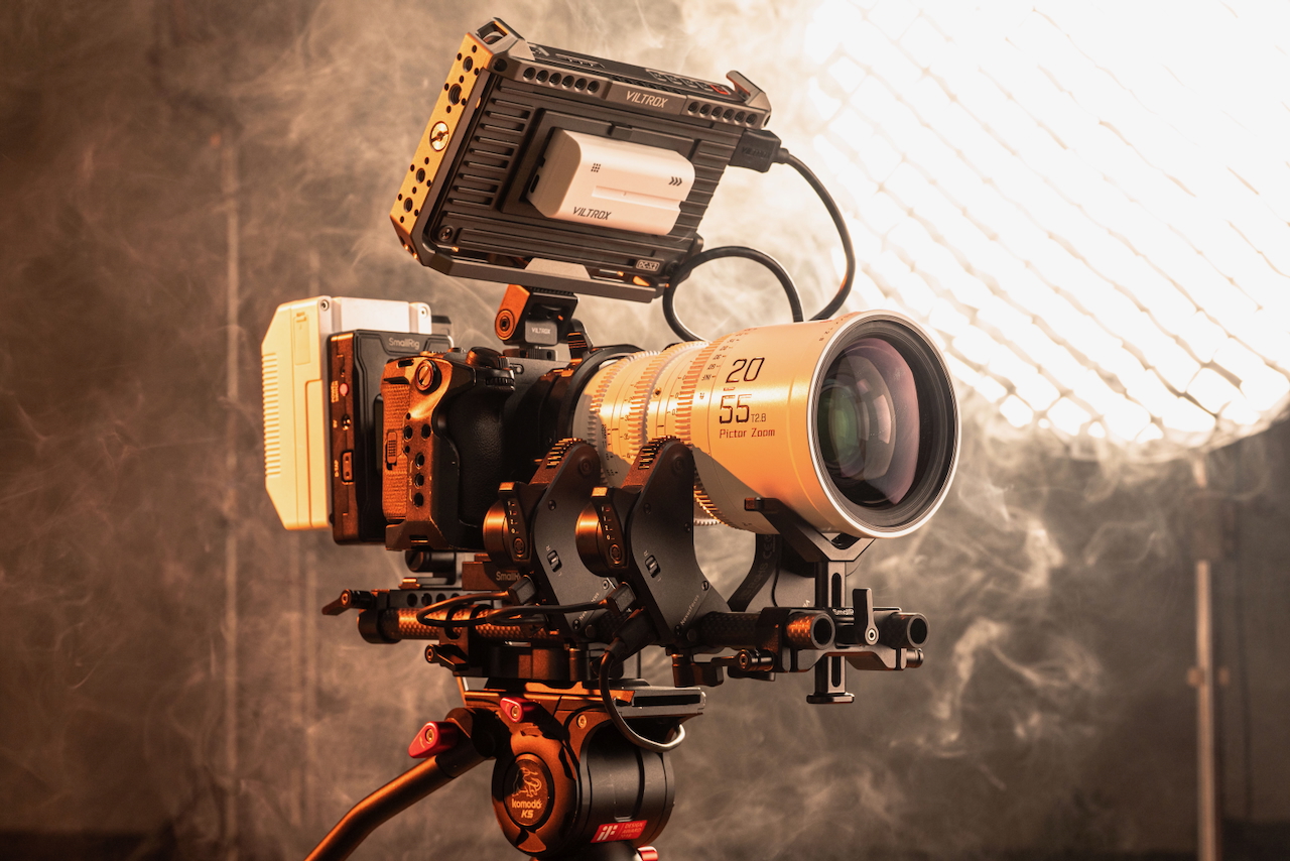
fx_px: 2688
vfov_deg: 18.2
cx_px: 645
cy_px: 430
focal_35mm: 75
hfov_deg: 27.0
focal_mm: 50
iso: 250
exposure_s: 1/40
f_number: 8
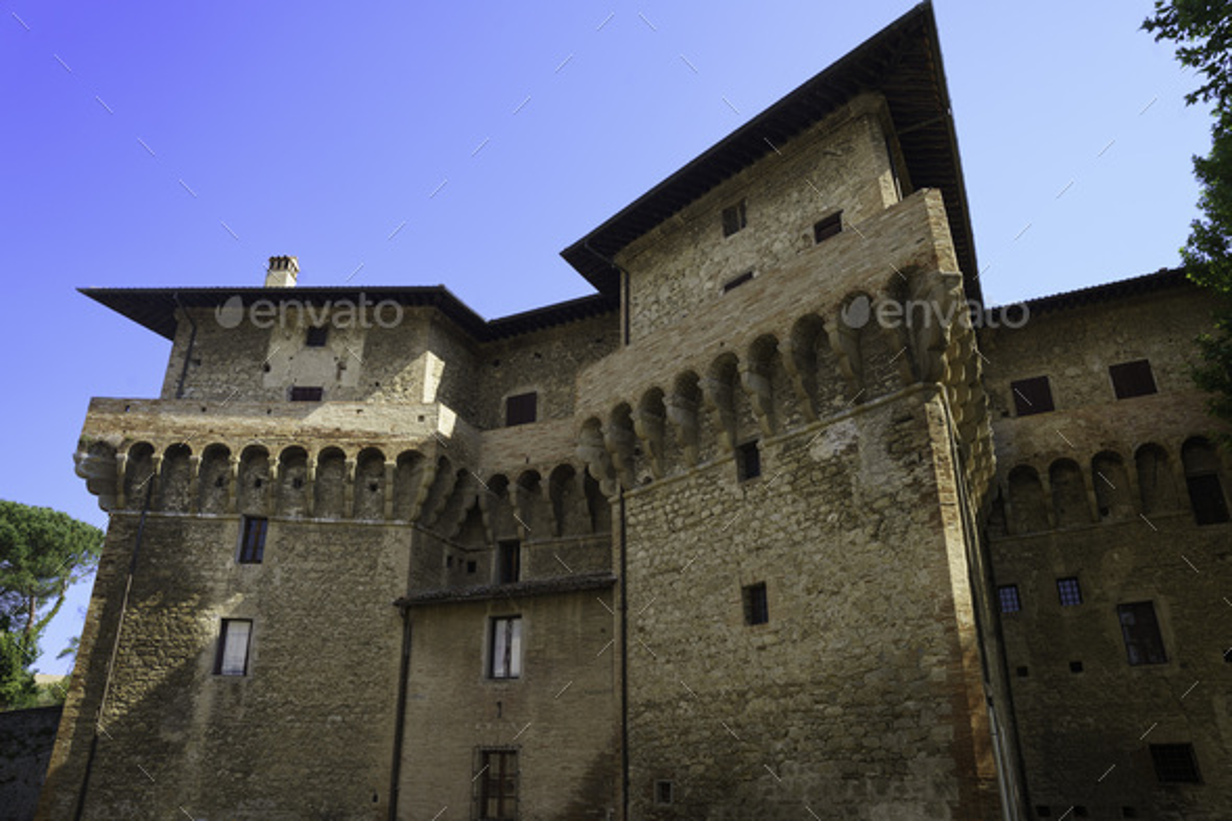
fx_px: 821
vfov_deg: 53.1
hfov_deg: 73.8
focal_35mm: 24
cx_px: 616
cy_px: 410
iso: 100
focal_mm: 24
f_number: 8
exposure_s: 1/100
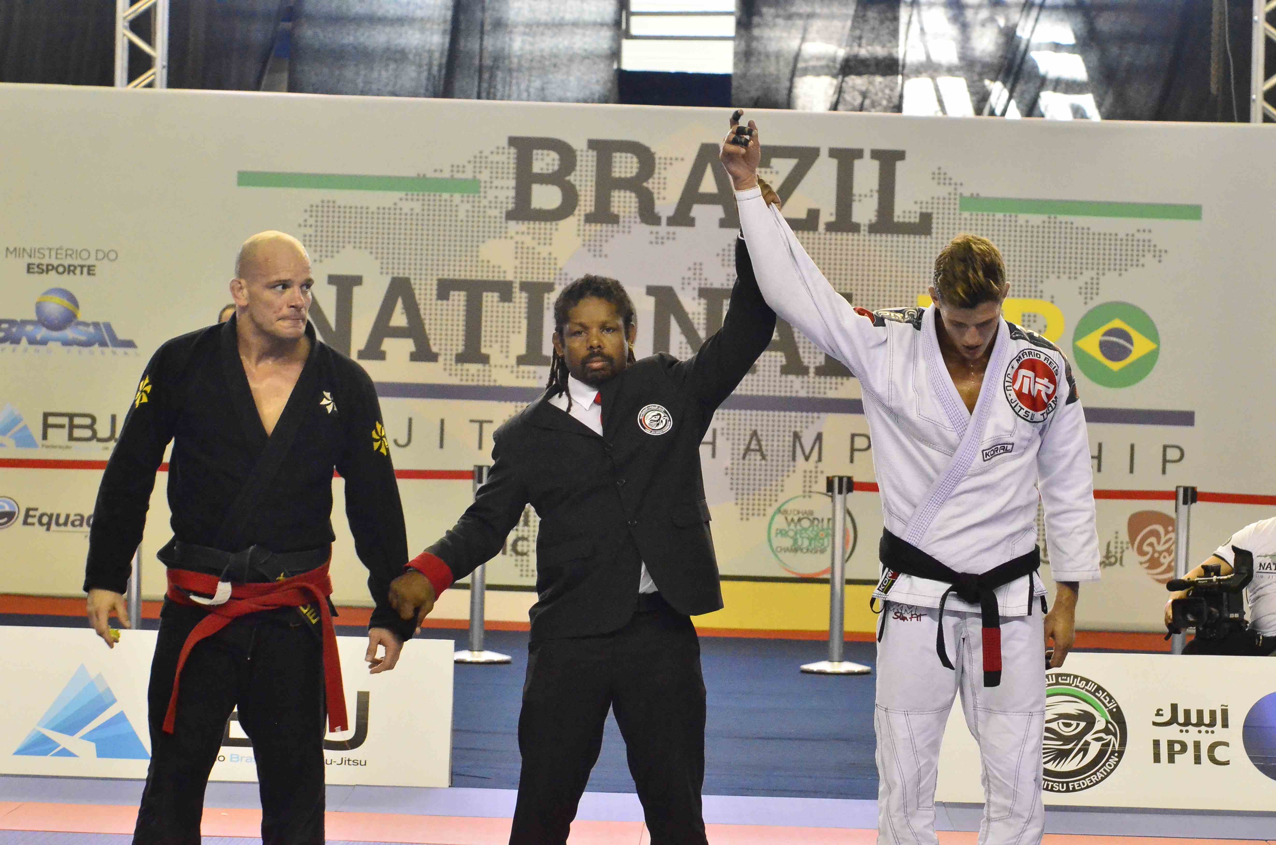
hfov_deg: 14.9
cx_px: 638
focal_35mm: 138
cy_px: 422
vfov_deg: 9.9
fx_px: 4881
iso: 6400
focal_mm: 92
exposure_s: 1/320
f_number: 7.1
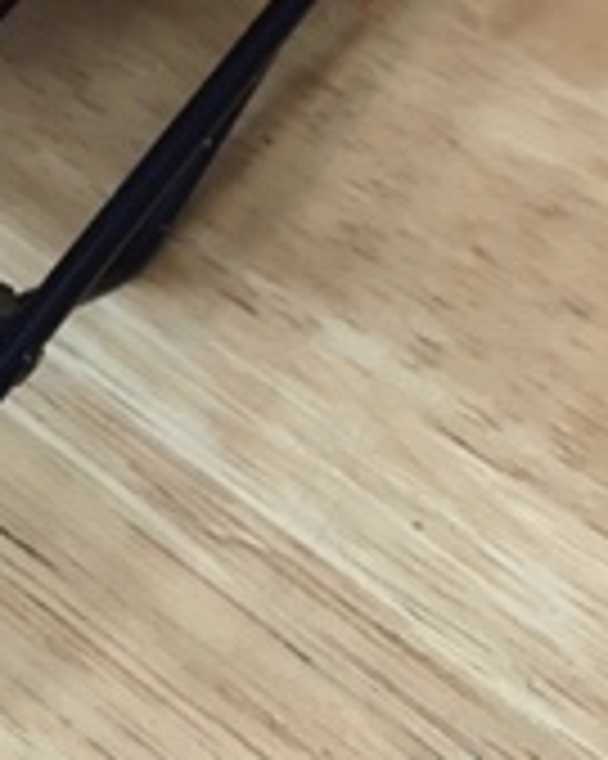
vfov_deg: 15.6
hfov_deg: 13.1
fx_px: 2409
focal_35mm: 107
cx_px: -455
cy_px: -576
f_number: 2.2
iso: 50
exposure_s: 1/30
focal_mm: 4.15
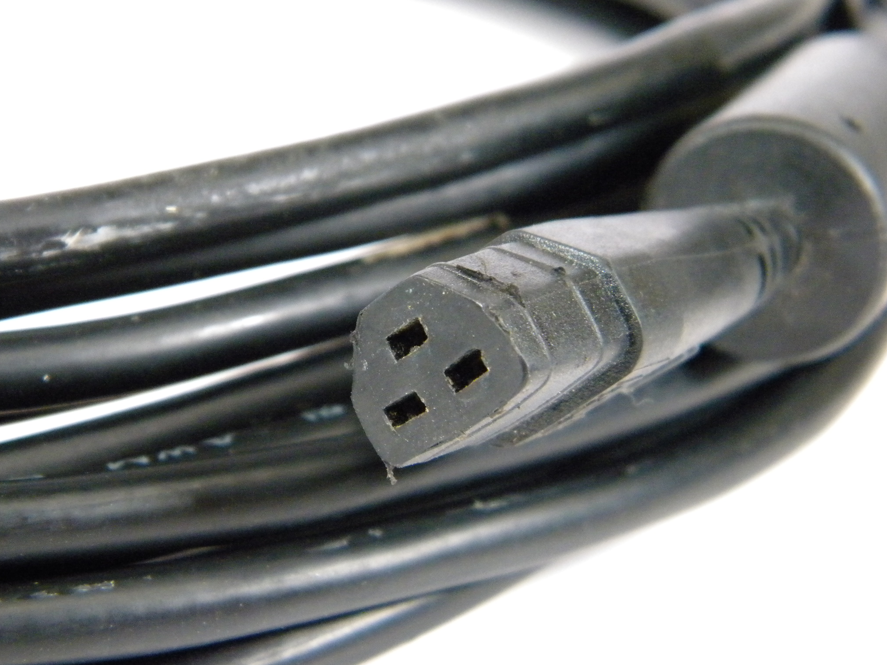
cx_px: 446
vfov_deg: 17.6
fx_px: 2152
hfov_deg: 23.3
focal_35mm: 84
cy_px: 330
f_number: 4.5
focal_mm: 15.1
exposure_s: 1/104
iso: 800
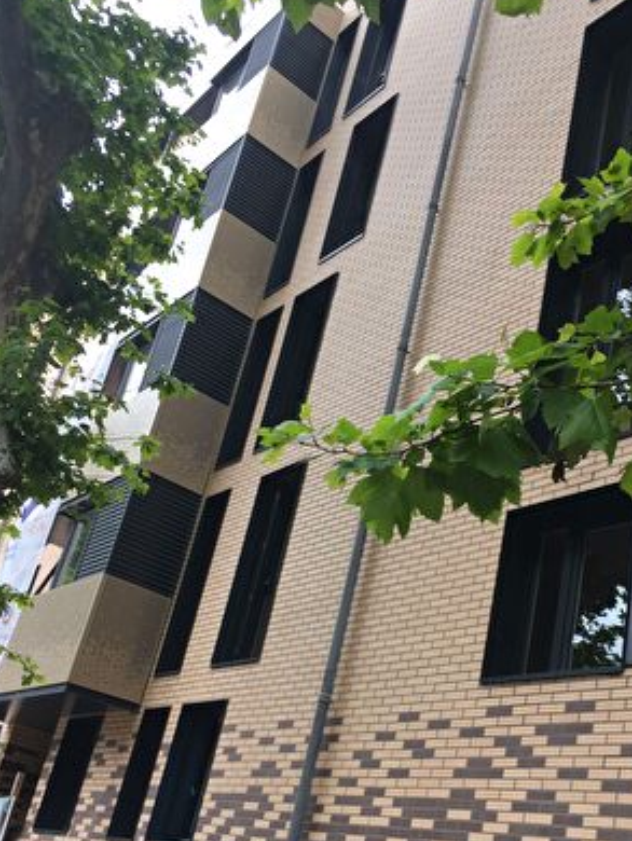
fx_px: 948
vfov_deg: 47.3
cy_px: 534
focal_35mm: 39
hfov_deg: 36.5
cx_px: 412
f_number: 2.2
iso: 32
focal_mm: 4.15
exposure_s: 1/276
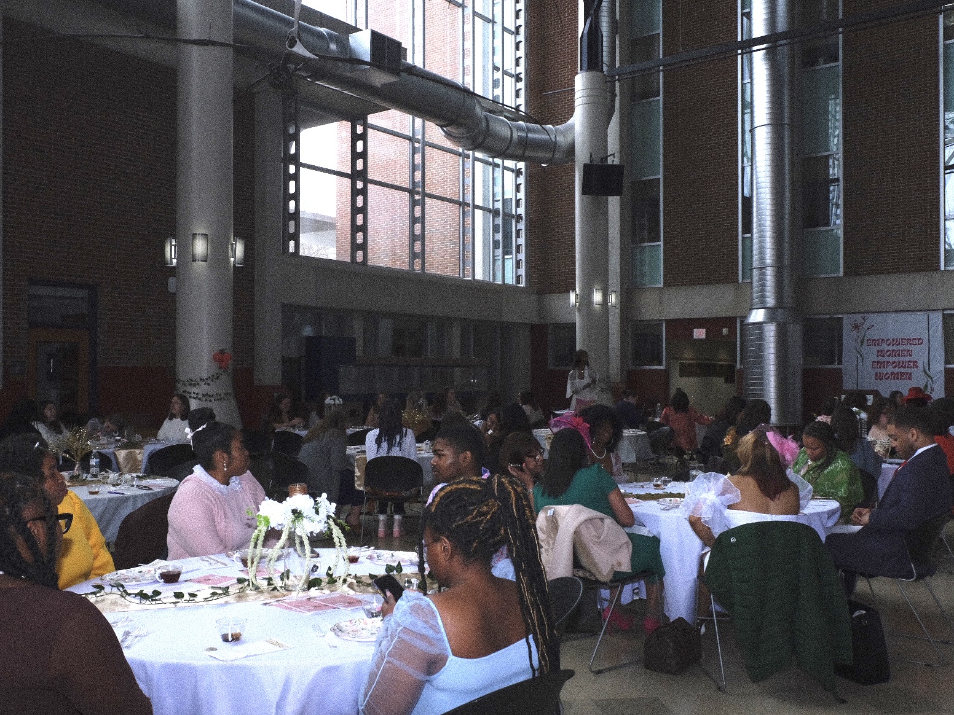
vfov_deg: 42.9
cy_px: 358
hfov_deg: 55.3
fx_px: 909
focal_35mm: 33
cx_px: 457
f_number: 9
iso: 1000
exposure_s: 1/250
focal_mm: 20.1
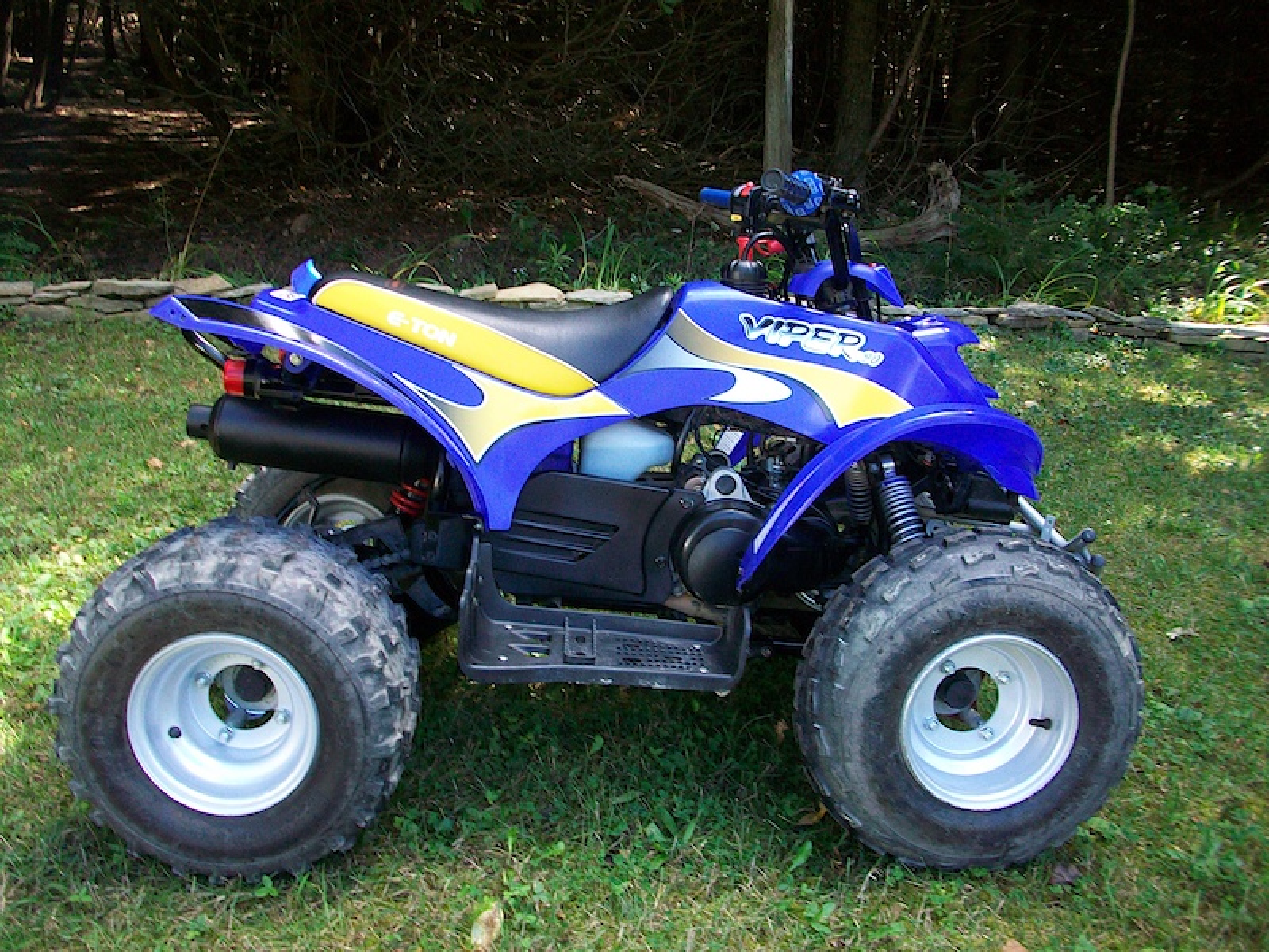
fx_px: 1173
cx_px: 634
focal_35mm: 32
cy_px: 476
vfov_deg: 44.2
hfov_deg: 56.8
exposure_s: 1/100
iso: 120
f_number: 2.8
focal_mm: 5.7
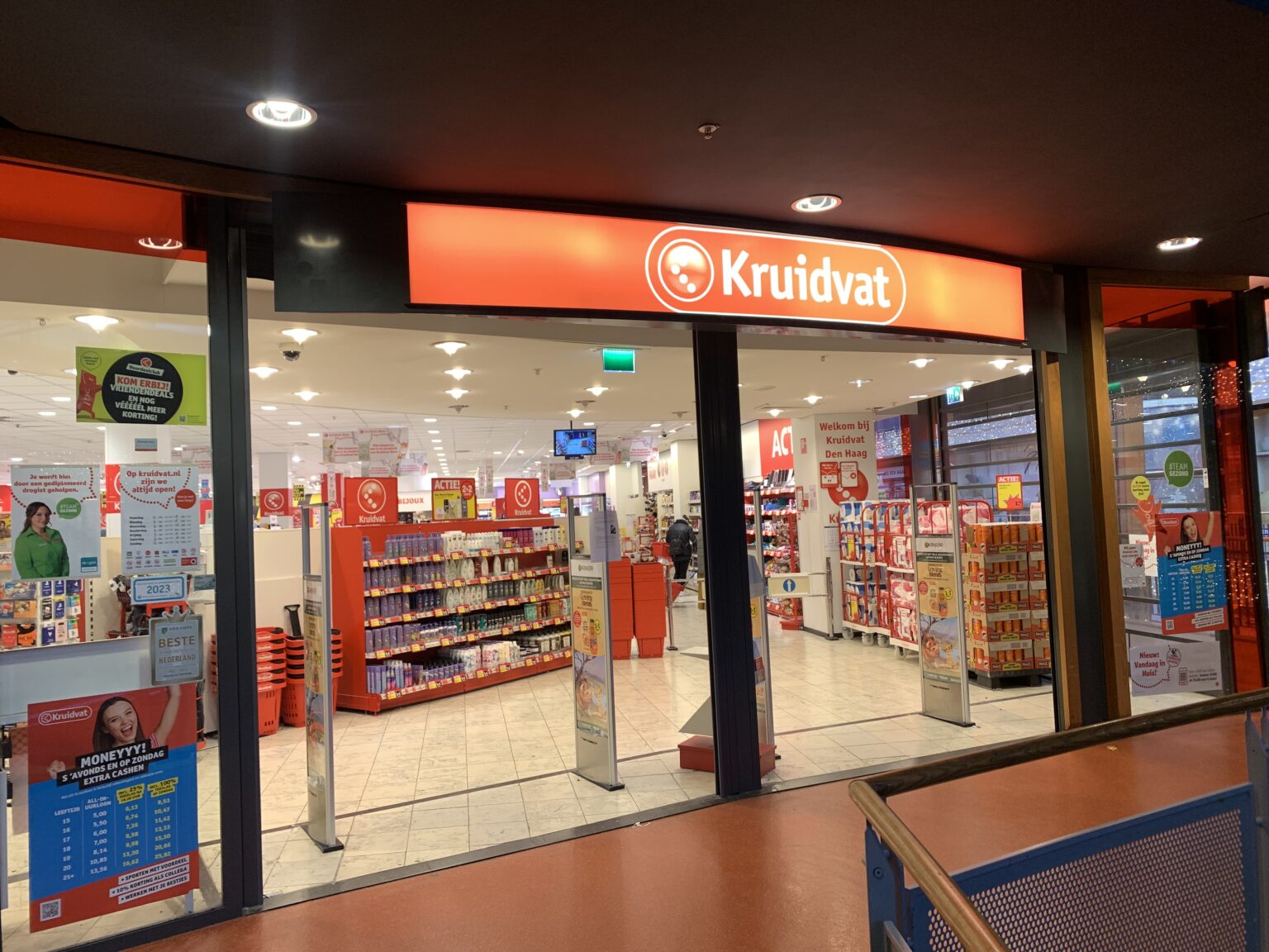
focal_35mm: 26
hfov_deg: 67.3
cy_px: 476
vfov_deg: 53.1
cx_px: 634
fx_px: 953
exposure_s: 1/50
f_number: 1.8
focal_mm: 4.25
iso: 64
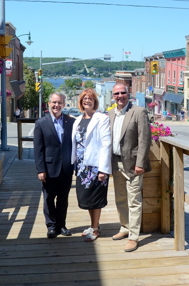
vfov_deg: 37.9
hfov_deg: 25.7
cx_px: 94
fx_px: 415
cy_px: 143
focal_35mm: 52
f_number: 4
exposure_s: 1/8000
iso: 1000
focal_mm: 35
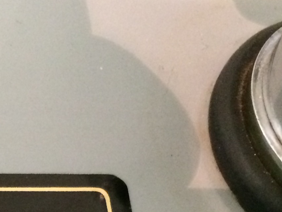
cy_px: 347
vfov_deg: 12.5
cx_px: -82
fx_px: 904
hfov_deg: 16.7
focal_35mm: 111
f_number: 2.2
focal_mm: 4.15
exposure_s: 1/17
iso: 400
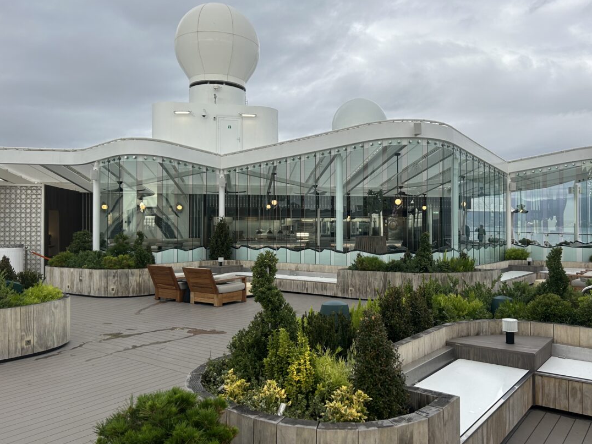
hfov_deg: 61.5
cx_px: 328
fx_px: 496
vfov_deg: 48.2
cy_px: 218
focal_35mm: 29
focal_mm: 5.7
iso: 50
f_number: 1.5
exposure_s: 1/808
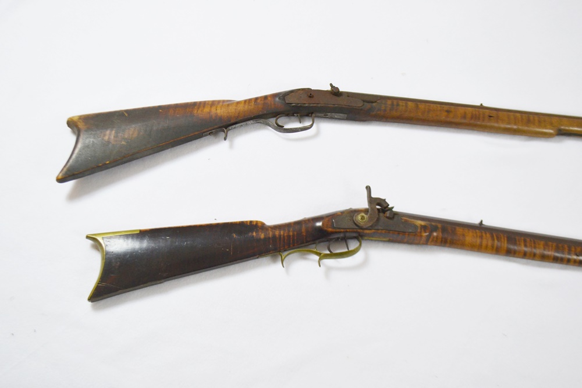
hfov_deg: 45.0
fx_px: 703
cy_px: 194
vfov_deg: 30.9
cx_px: 291
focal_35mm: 44
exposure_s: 1/60
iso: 500
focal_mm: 29
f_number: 4.5
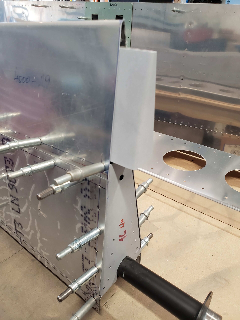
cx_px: 120
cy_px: 160
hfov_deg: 53.1
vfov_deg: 67.3
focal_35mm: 26
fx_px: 240
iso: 250
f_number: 2.4
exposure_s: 1/60
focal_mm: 4.3
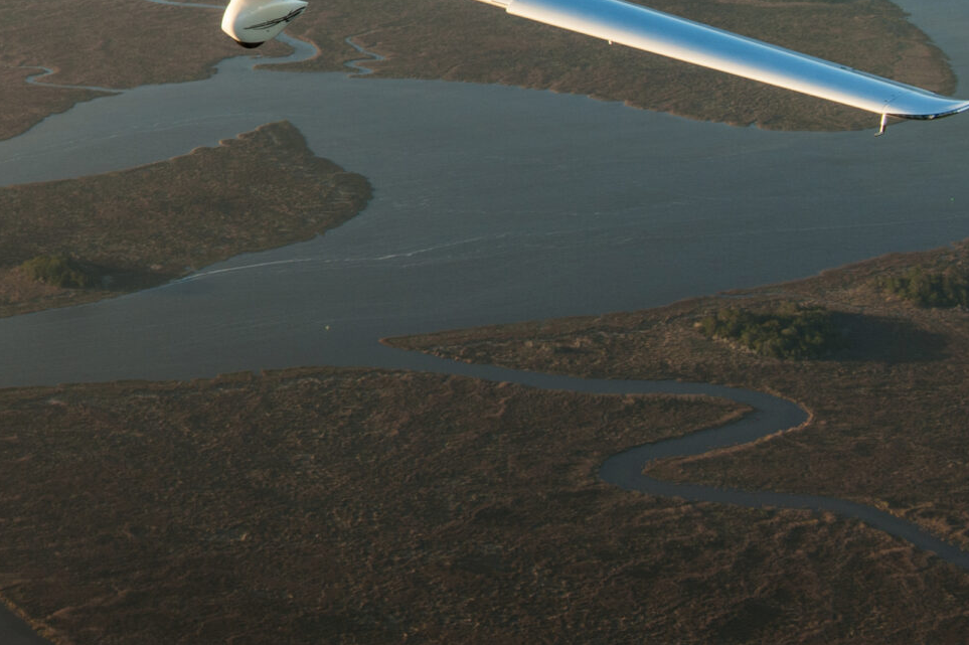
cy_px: -172
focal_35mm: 93
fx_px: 2502
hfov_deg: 20.1
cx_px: -293
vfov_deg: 14.2
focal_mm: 35
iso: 200
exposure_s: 1/125
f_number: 11
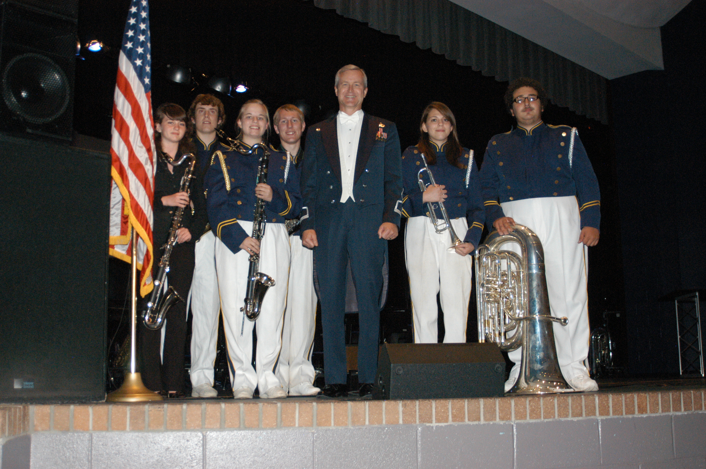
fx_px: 823
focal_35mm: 42
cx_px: 353
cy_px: 234
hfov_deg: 46.4
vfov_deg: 31.8
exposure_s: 1/125
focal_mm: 28
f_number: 3.5
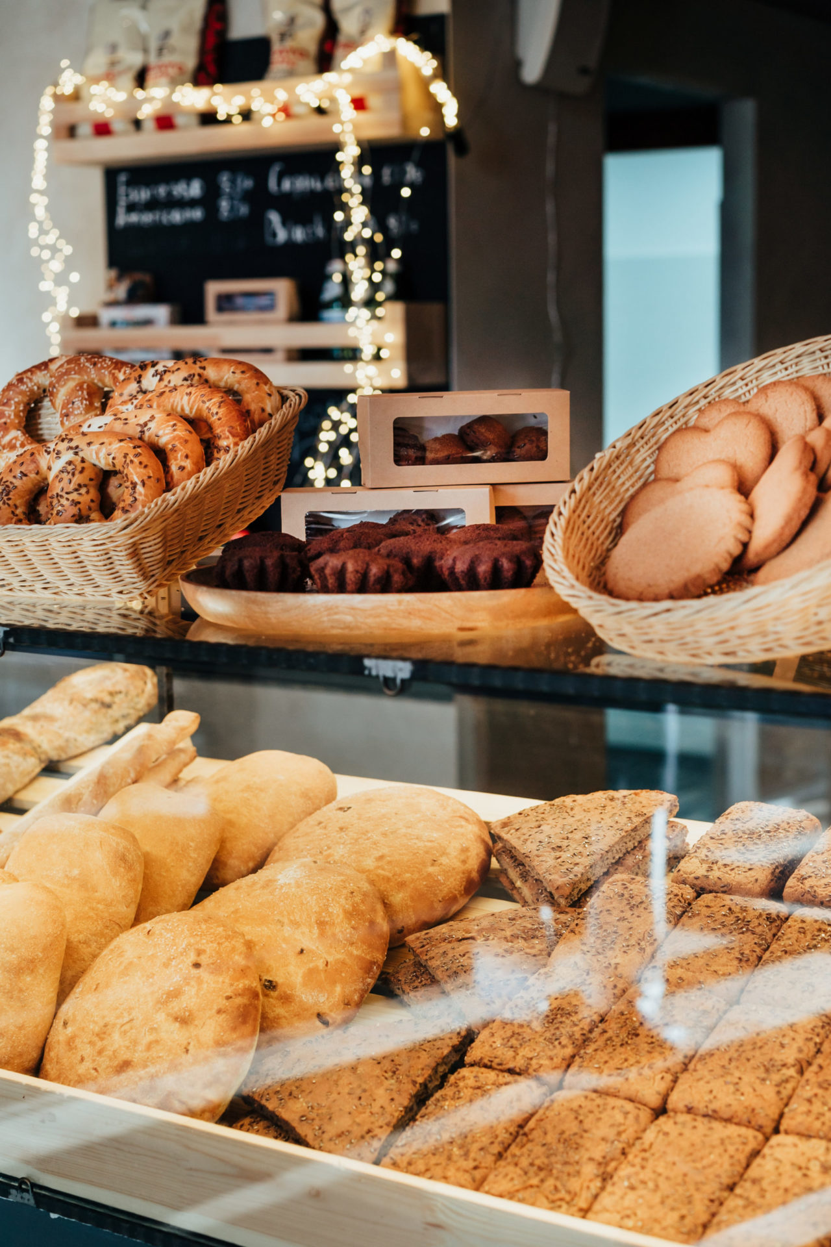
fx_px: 1904
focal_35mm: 55
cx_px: 416
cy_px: 624
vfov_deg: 36.2
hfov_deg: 24.6
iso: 320
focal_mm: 55
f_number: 4
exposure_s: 1/160
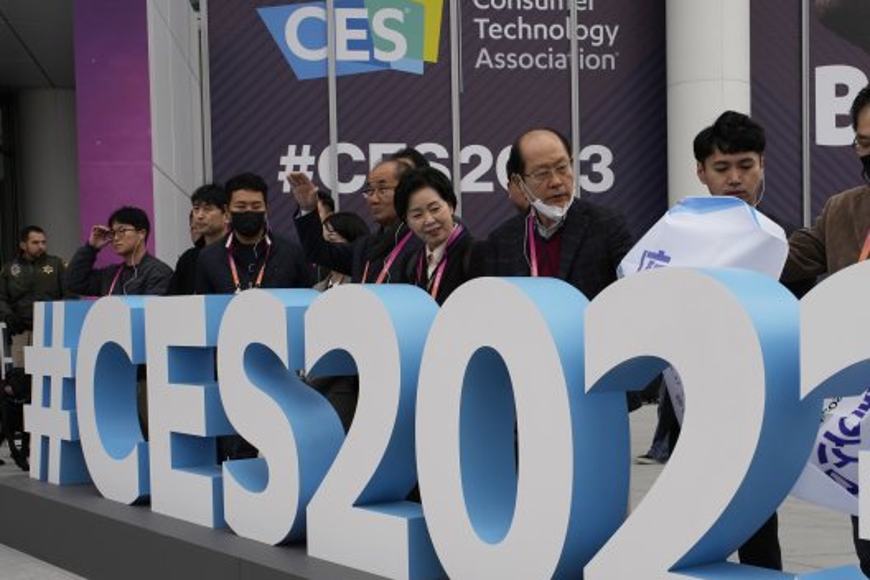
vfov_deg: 25.4
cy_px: 386
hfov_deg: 37.4
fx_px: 1281
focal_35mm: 53
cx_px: 501
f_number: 9
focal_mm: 35
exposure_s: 1/500
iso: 640
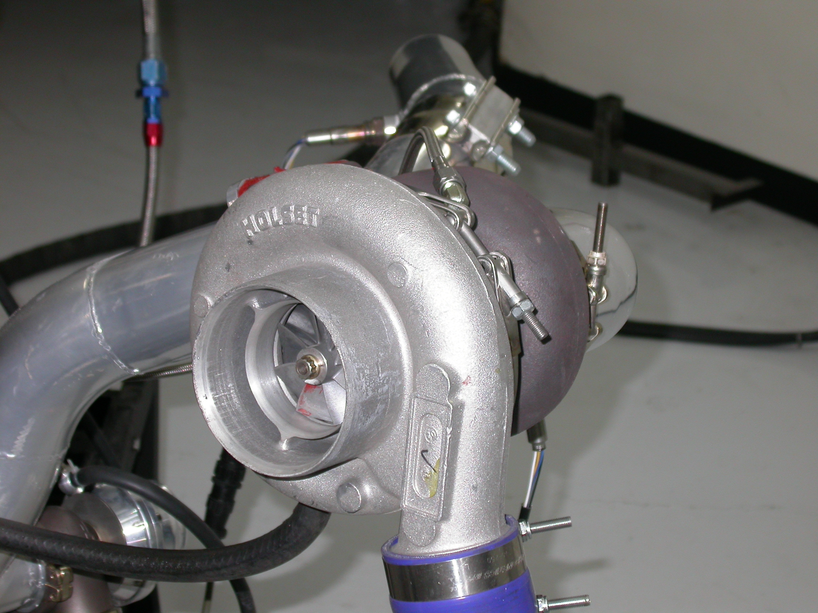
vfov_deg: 17.2
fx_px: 2032
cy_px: 306
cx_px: 409
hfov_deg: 22.8
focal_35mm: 86
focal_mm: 17.8
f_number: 3.6
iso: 100
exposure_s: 1/60.3
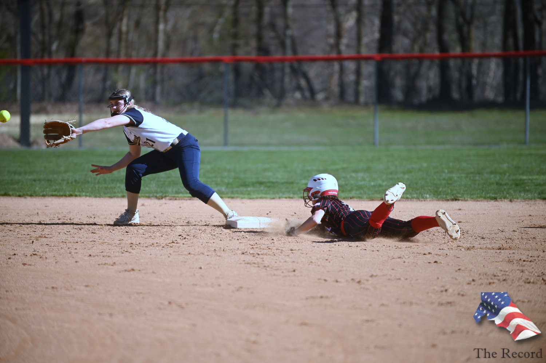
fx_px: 3032
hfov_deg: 10.3
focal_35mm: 200
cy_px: 182
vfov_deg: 6.9
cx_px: 273
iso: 560
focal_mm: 200
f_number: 2.8
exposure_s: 1/8000
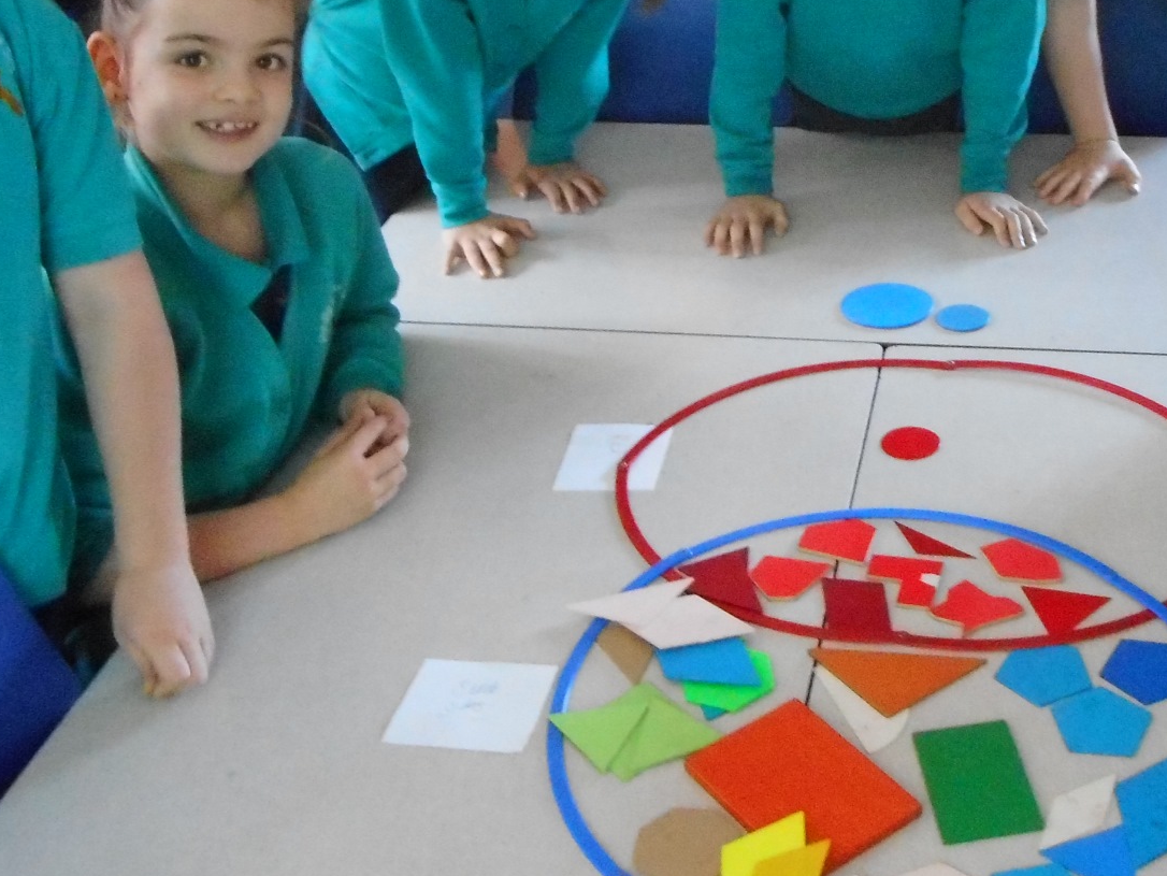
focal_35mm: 51
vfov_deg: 28.1
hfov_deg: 36.8
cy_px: 198
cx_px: 832
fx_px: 1720
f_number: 3.7
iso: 800
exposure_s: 1/6
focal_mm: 4.5
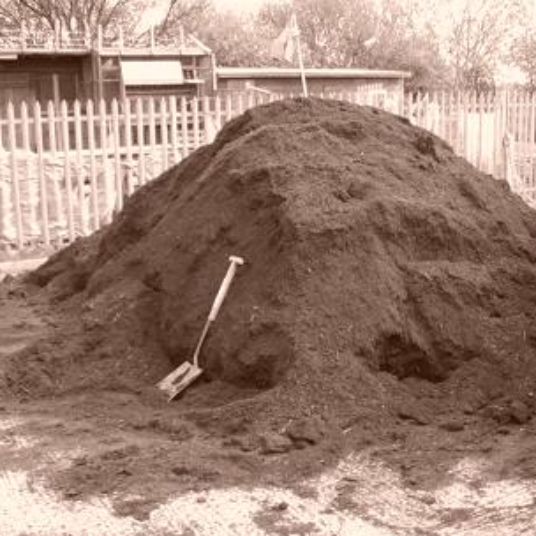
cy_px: 268
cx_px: 303
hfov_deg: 44.8
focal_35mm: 37
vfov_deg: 44.9
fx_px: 648
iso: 71
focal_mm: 8.13
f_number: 2.7
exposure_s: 1/192
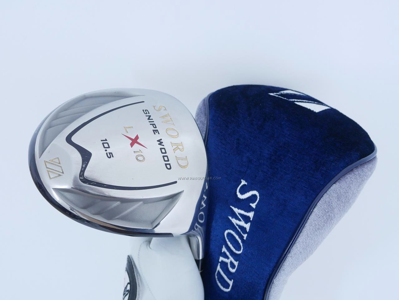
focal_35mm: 50
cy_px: 150
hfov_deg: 38.2
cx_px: 200
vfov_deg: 29.1
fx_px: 576
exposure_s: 1/50
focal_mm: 25
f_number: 4.5
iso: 1600
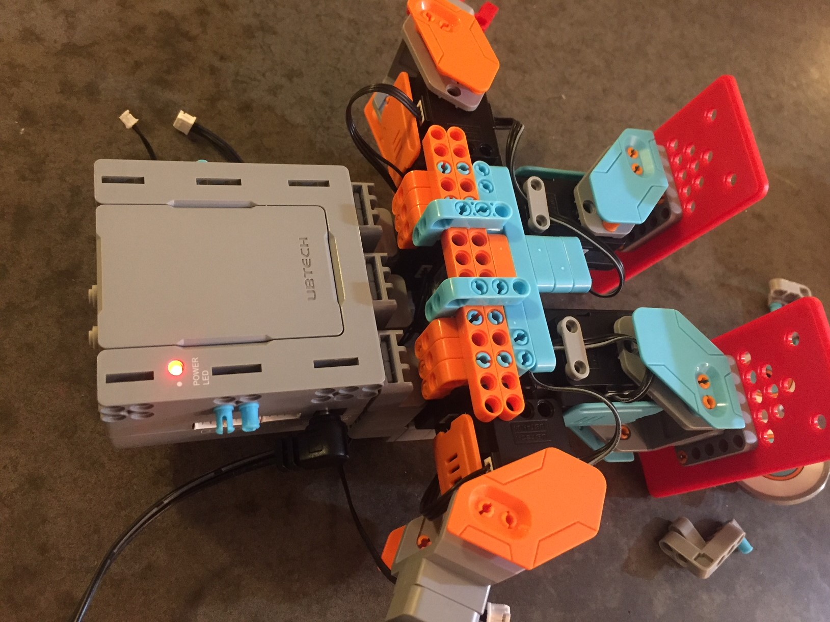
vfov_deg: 48.2
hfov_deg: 61.7
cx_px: 415
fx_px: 695
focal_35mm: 29
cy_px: 311
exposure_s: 1/15
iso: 250
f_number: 2.2
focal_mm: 4.15
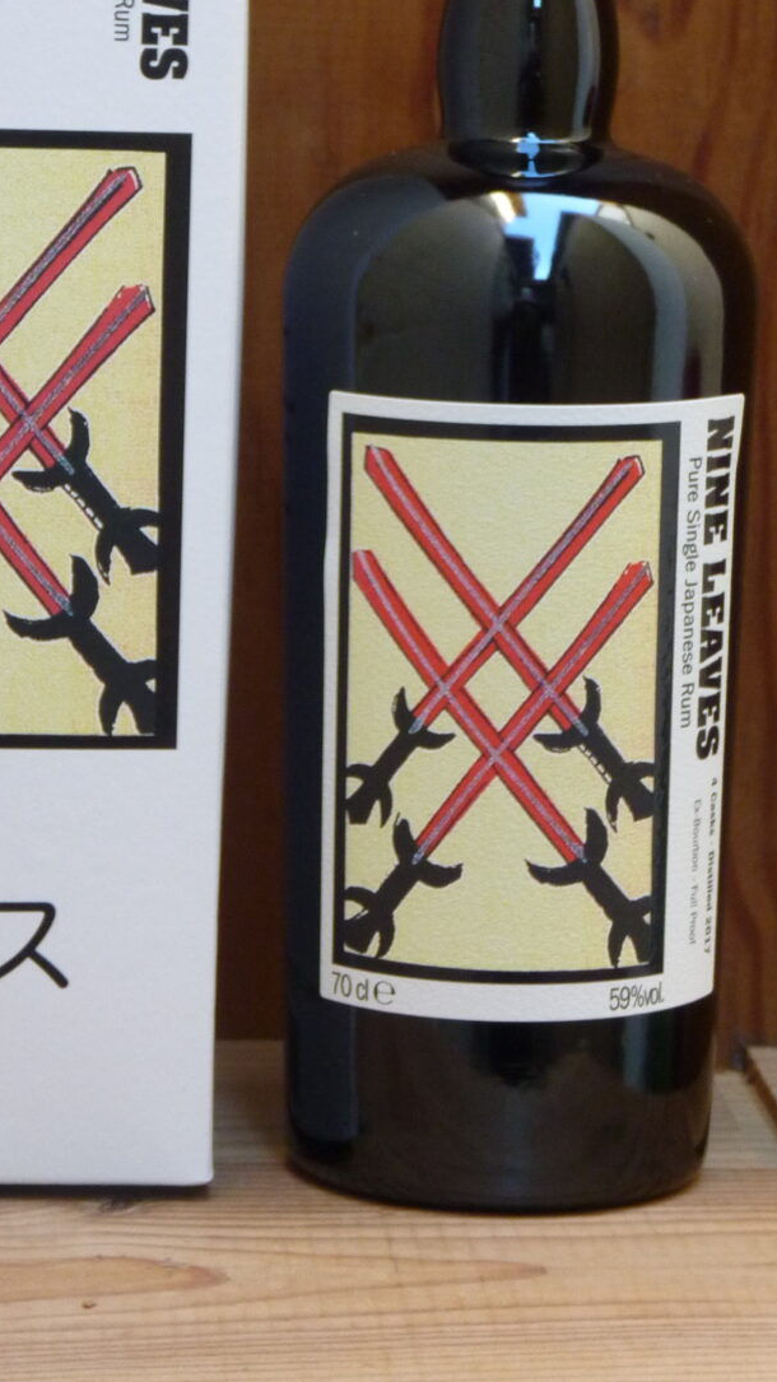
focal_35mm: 144
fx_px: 5276
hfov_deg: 8.4
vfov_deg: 14.8
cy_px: 314
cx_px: 317
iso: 250
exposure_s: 1/40
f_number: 3.4
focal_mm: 14.9
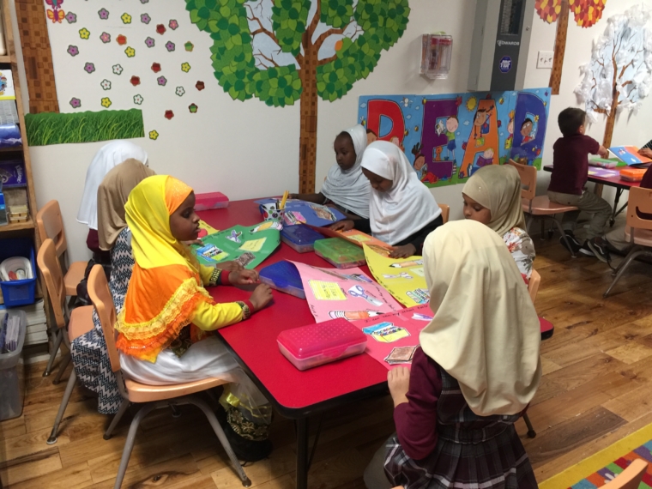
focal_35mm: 29
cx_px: 326
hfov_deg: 61.7
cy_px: 244
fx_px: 546
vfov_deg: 48.2
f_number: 2.2
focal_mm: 4.15
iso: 64
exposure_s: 1/15
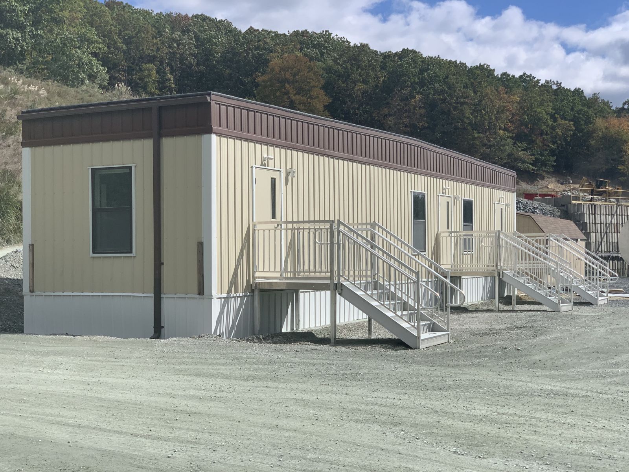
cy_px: 236
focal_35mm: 52
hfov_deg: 36.8
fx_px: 945
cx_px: 314
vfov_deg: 28.0
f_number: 2.4
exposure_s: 1/2083
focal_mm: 6
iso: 16
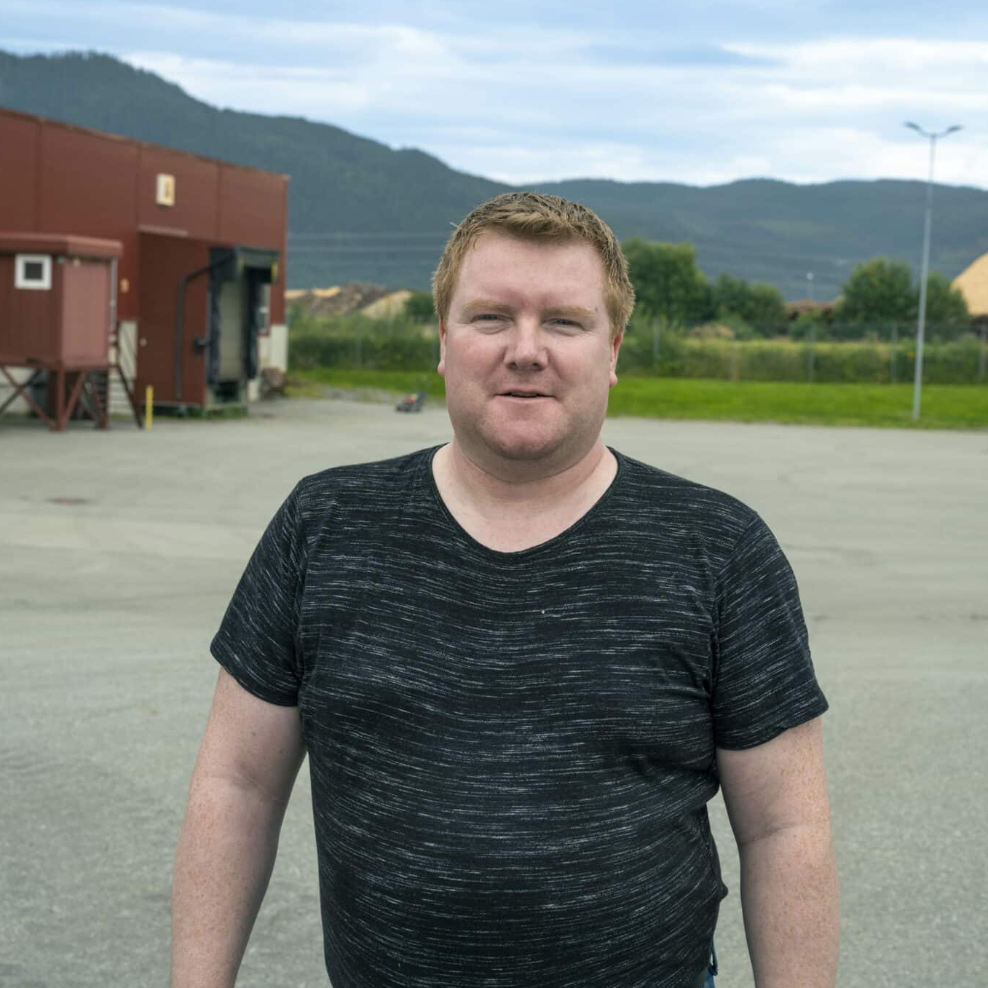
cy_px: 493
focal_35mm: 59
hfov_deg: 29.1
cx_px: 521
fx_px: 1905
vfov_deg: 29.1
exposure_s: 1/250
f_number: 6.3
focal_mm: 46
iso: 160
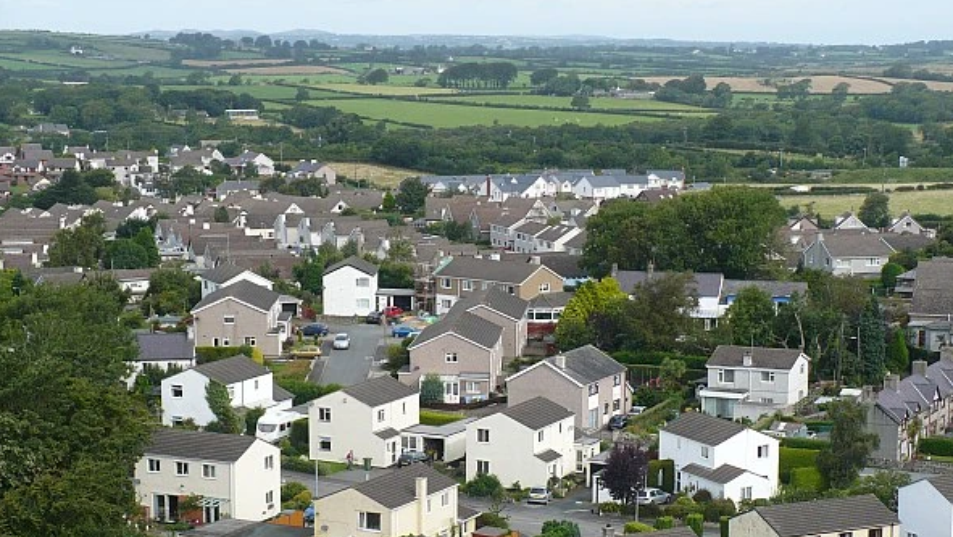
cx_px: 511
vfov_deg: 13.1
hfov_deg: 23.2
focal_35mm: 92
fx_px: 2326
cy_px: 382
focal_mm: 12.9
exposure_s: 1/500
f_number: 3.3
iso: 100
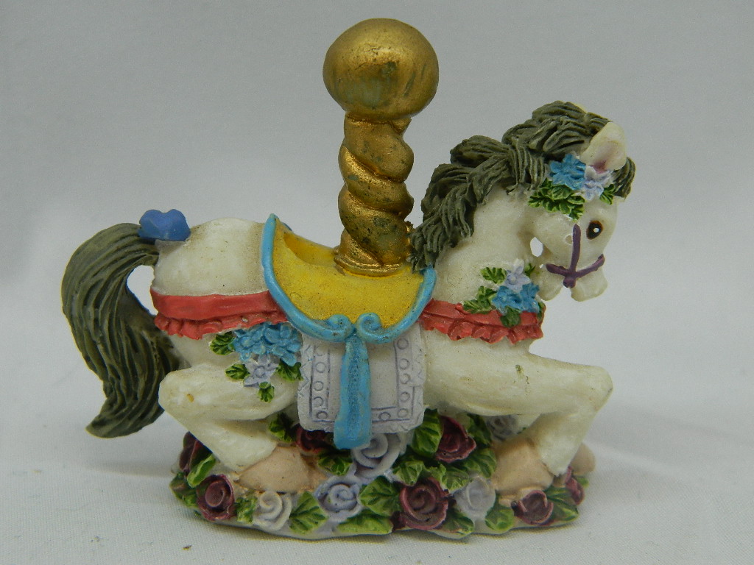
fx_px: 1830
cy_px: 282
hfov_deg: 23.3
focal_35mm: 84
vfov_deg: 17.6
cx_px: 377
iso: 125
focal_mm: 15.1
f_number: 4.2
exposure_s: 1/60
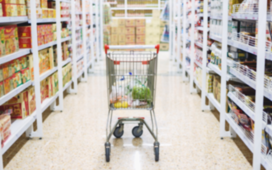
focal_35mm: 51
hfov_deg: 39.6
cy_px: 81
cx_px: 136
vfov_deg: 25.3
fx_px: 378
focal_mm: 50
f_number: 2.2
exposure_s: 1/200
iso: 200
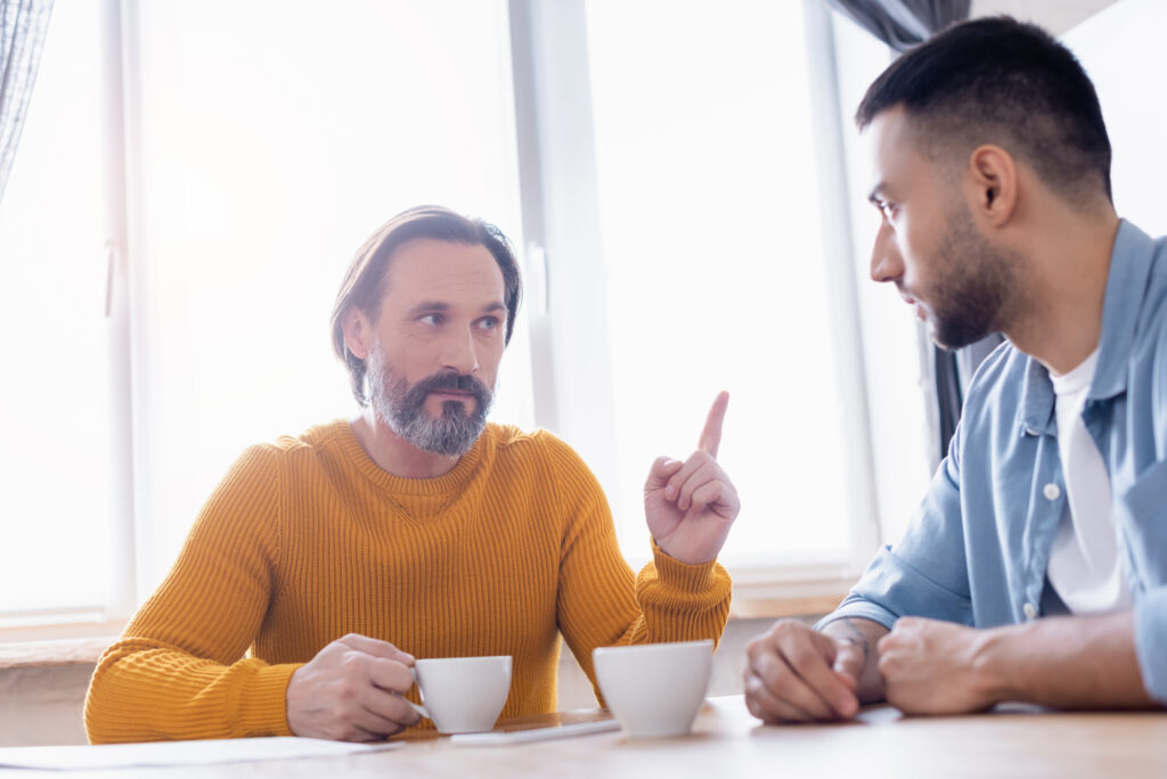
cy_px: 390
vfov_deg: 27.0
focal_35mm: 50
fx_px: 1622
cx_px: 584
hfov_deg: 39.6
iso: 200
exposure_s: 1/200
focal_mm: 50
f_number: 3.2
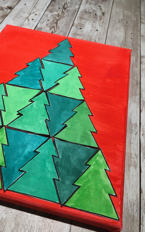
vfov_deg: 61.2
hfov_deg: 40.5
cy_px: 116
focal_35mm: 31
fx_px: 196
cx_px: 63
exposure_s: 1/30
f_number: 2.2
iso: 25
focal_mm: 4.15
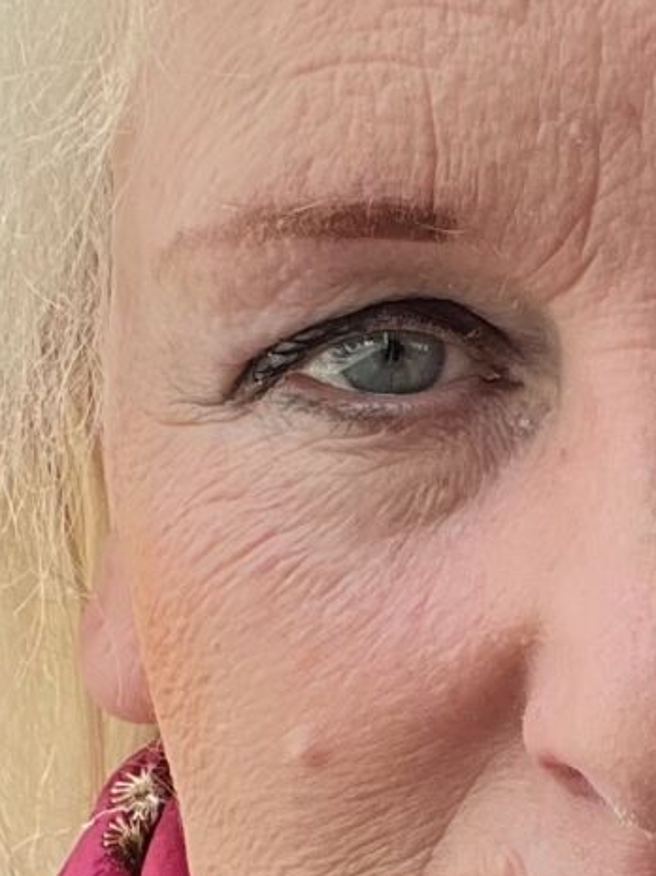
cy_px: 963
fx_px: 3138
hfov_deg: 11.7
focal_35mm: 124
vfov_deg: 15.5
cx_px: 735
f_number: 2.2
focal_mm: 2.71
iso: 50
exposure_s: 1/158
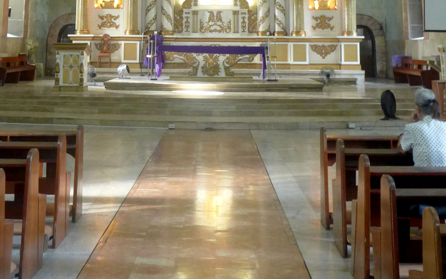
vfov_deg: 18.6
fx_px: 766
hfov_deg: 32.4
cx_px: 197
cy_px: -117
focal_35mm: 63
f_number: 3.2
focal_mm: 4.7
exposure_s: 1/8
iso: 400
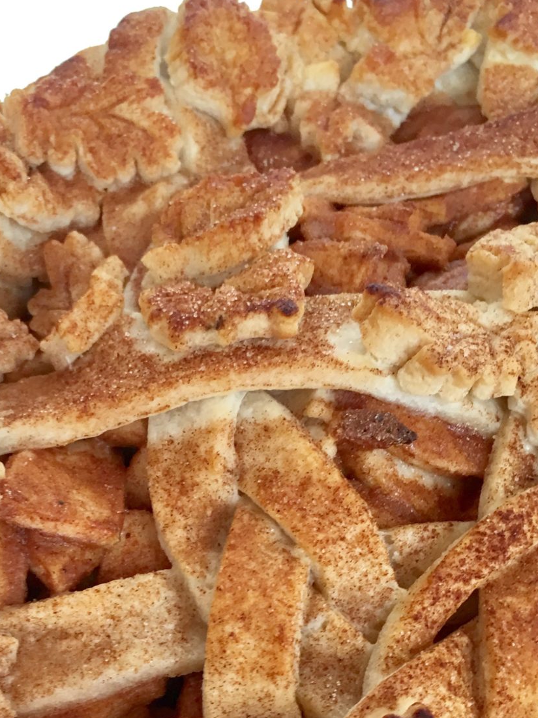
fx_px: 1119
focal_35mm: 54
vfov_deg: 34.1
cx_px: 98
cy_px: 611
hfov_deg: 26.5
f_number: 2.2
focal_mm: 4.15
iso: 32
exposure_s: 1/30
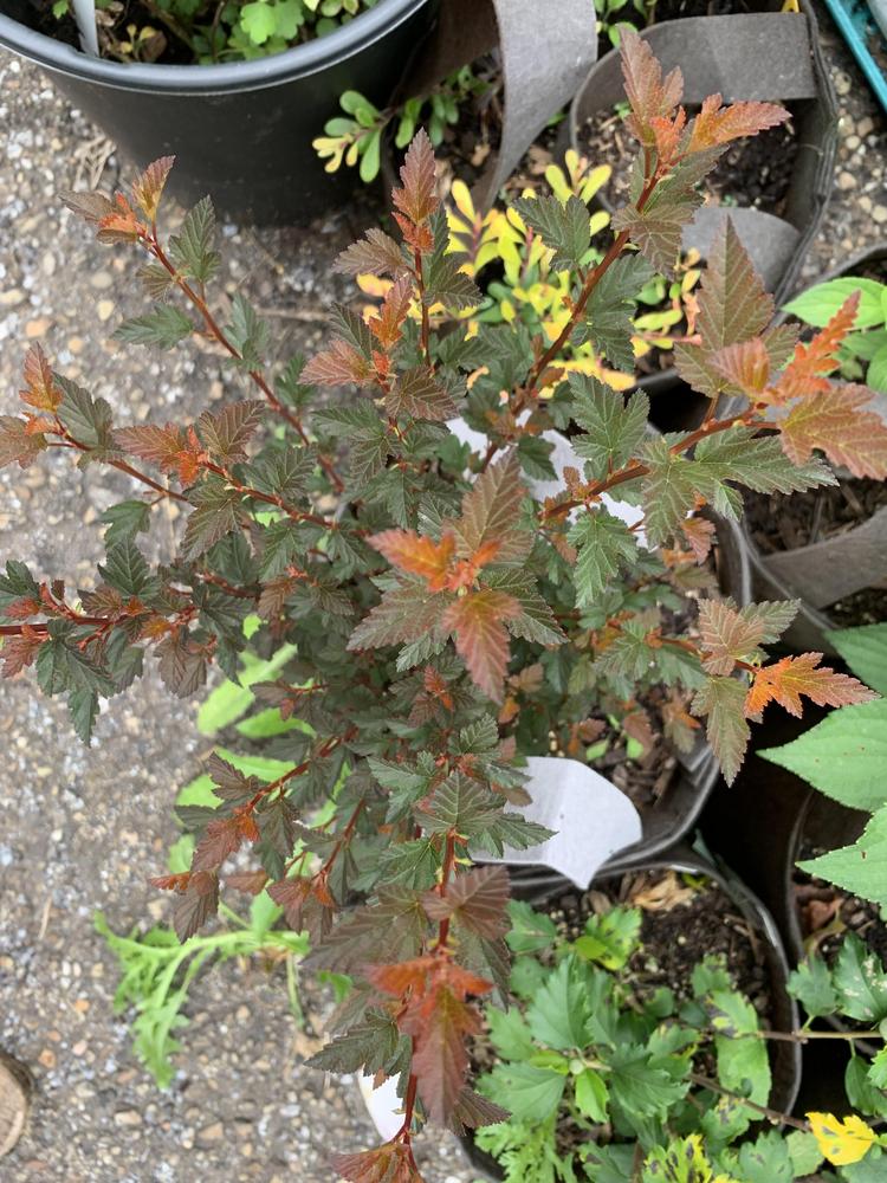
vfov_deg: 67.3
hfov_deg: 53.1
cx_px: 444
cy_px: 592
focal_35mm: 26
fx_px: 888
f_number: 1.8
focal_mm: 4.25
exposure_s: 1/121
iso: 25
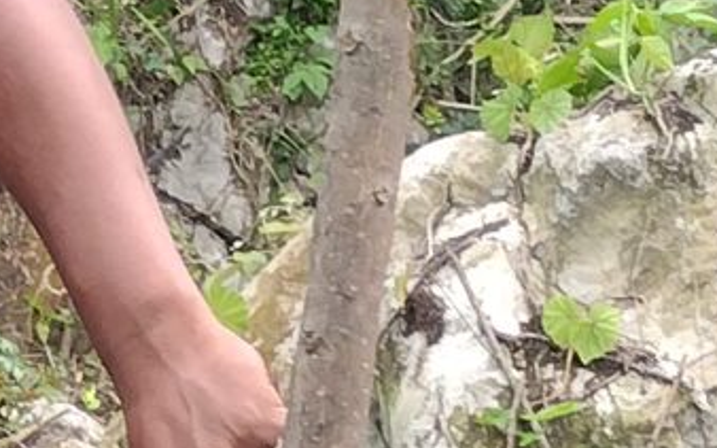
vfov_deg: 5.9
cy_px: 762
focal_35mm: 217
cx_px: -407
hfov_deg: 9.4
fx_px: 4239
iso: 119
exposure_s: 1/120
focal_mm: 4.71
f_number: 1.7
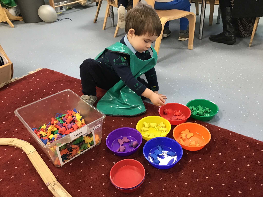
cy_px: 98
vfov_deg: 45.4
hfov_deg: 58.4
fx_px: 236
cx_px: 132
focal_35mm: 31
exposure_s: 1/33
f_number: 2.4
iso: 160
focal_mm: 3.3
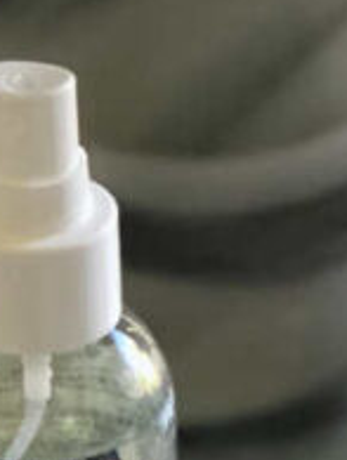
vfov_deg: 6.3
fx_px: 4196
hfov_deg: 4.7
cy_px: 241
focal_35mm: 315
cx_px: 297
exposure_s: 1/60
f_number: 2.8
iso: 320
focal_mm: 6.6
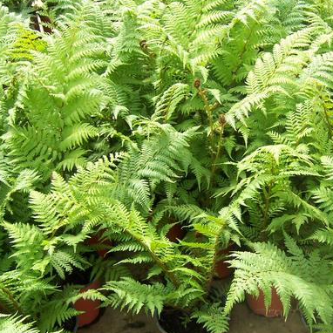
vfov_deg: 34.0
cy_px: 142
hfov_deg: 33.5
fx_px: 544
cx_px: 240
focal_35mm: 50
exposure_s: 1/200
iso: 80
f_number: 2.8
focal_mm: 6.2
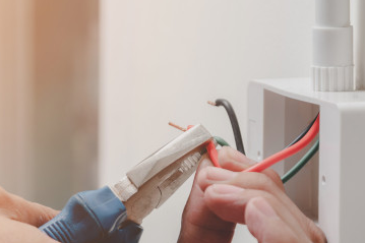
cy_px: 166
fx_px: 1925
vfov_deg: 7.2
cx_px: 197
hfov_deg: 10.8
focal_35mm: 190
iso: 400
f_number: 4
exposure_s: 1/60
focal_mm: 70
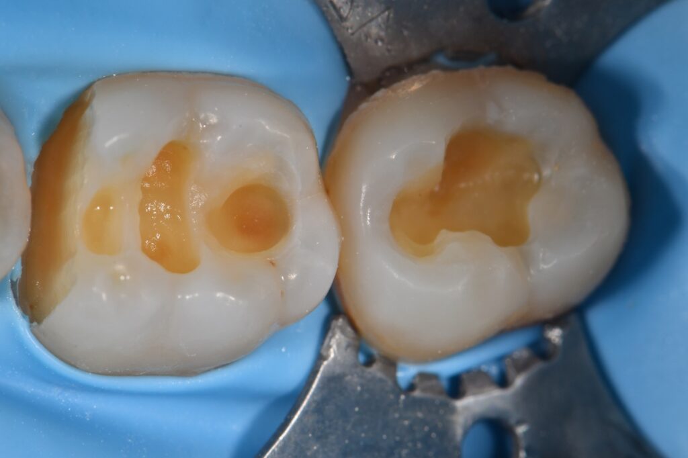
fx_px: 2999
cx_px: 344
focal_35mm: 157
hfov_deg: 13.1
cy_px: 229
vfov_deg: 8.7
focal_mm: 105
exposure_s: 1/160
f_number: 32
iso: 200
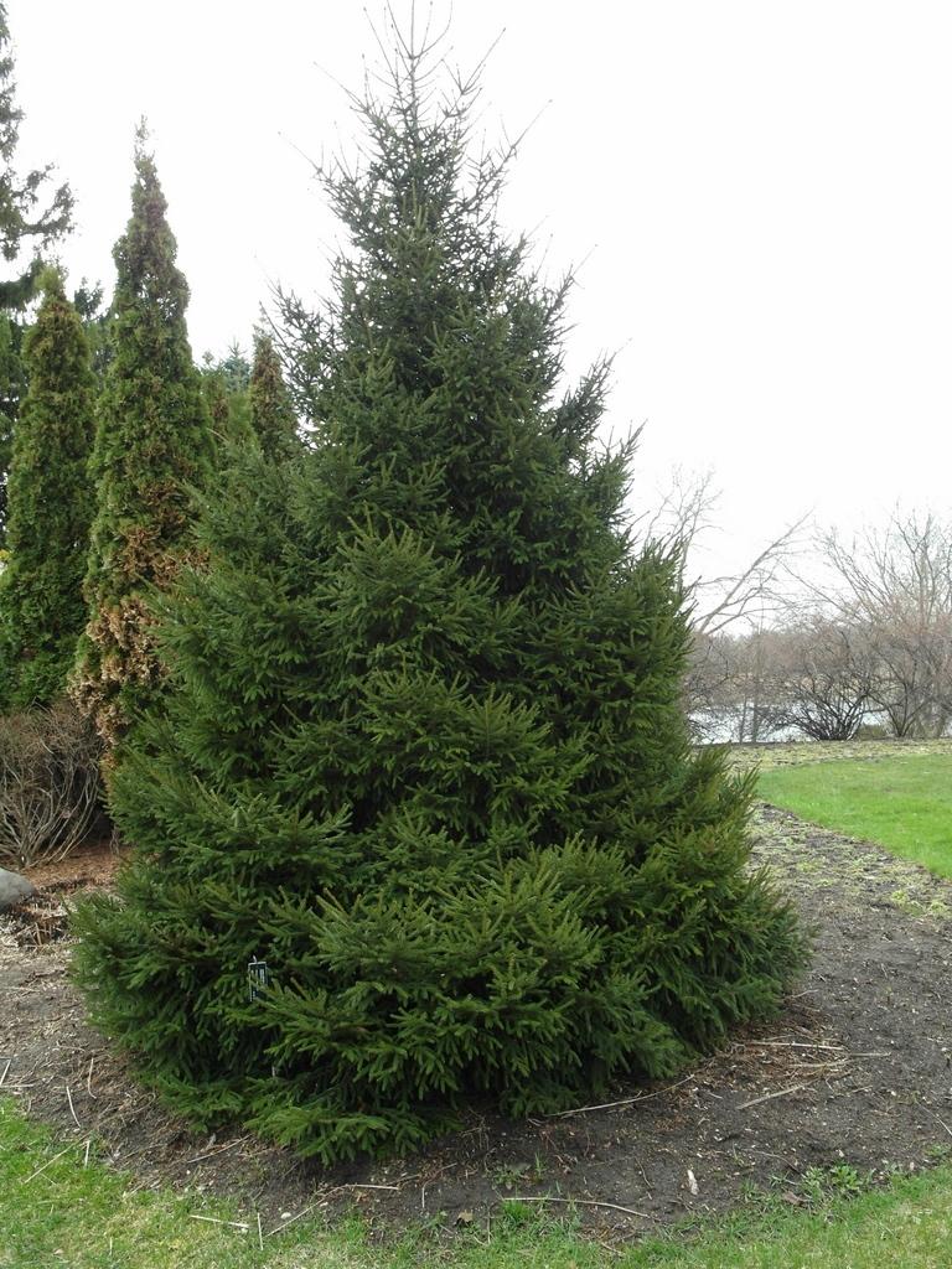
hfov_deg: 46.8
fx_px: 1100
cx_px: 476
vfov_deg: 60.0
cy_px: 634
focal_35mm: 30
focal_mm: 6.5
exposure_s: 1/180
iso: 80
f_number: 3.6
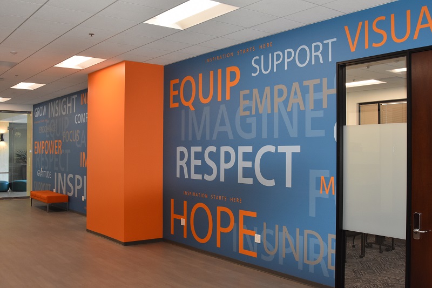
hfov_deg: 53.1
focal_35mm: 36
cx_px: 216
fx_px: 432
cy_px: 144
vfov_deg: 36.9
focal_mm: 24
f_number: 5.6
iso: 1600
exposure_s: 1/100
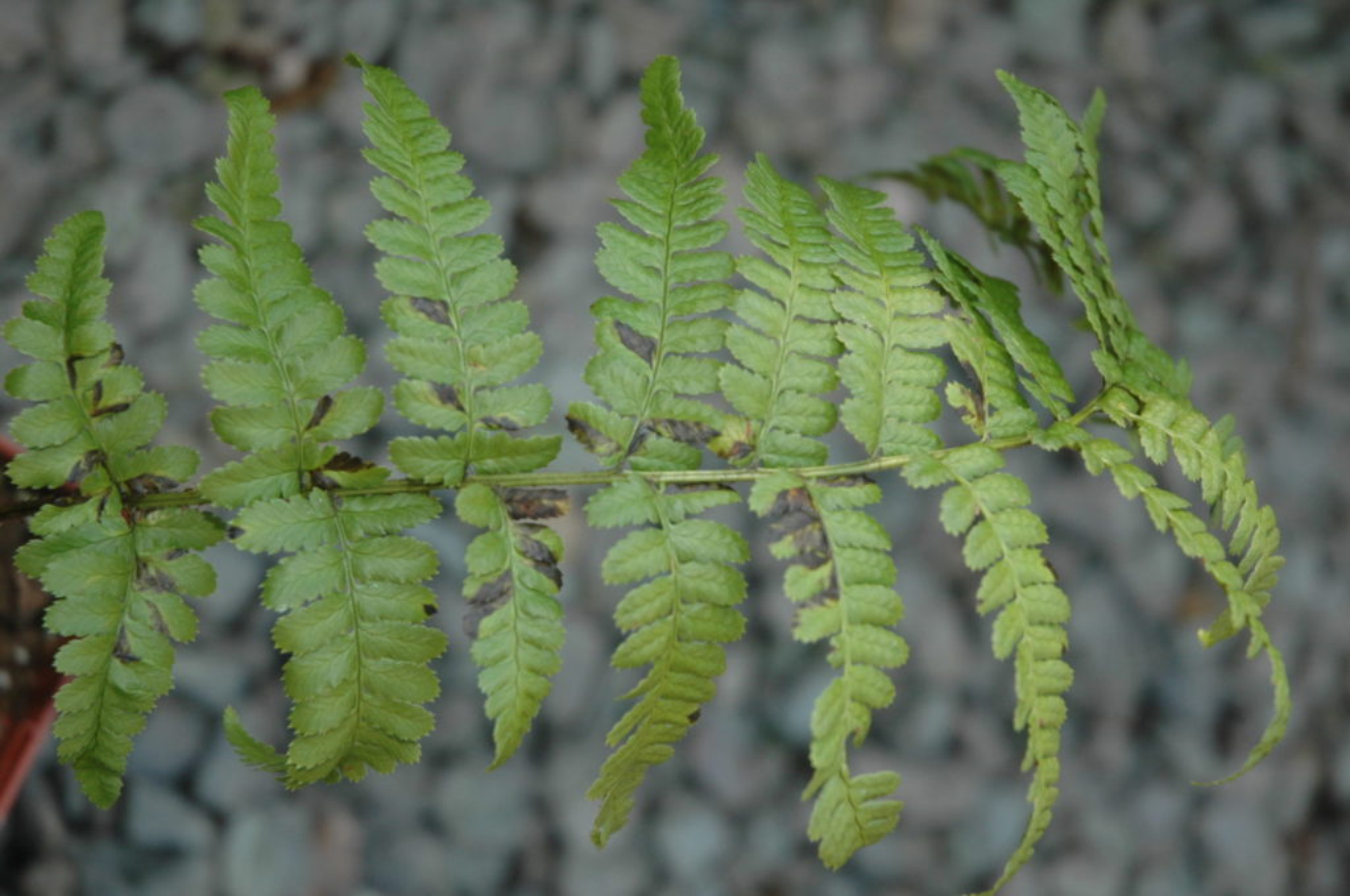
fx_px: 3146
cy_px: 448
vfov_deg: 16.2
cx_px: 675
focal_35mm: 84
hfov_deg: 24.2
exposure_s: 1/80
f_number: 4.5
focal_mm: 56
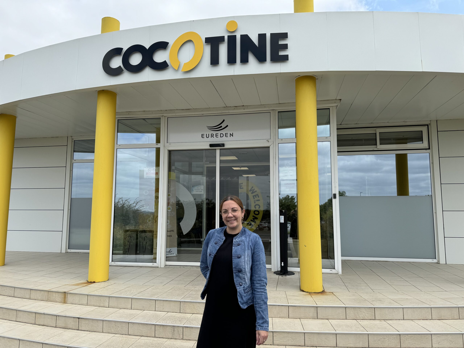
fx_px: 322
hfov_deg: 71.6
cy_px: 174
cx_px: 232
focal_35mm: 24
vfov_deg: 56.8
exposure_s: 1/3802
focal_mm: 6.76
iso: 80
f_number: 1.78
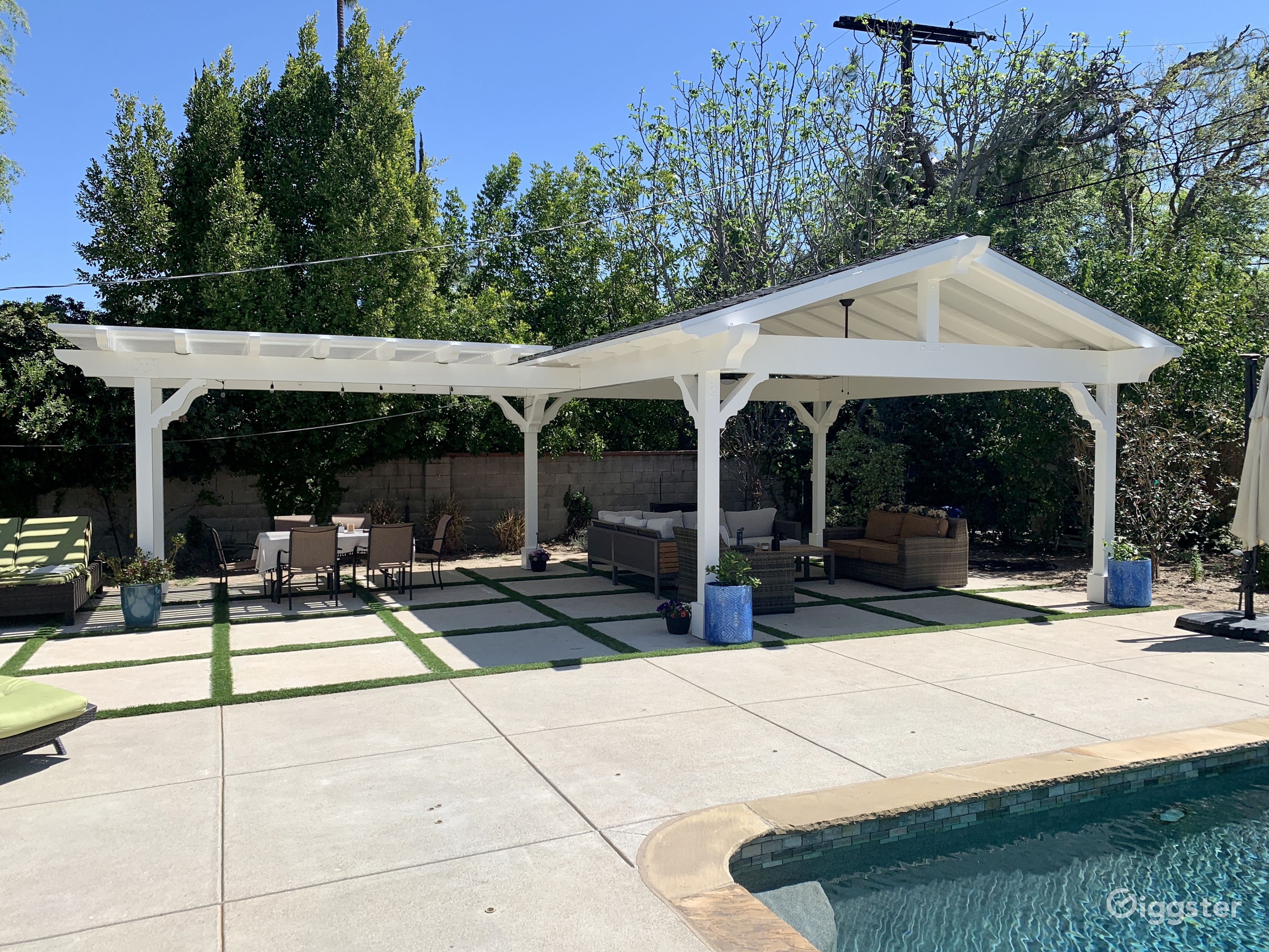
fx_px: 953
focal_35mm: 26
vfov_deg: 53.1
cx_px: 634
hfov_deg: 67.3
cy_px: 476
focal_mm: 4.25
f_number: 1.8
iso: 25
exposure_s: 1/2257
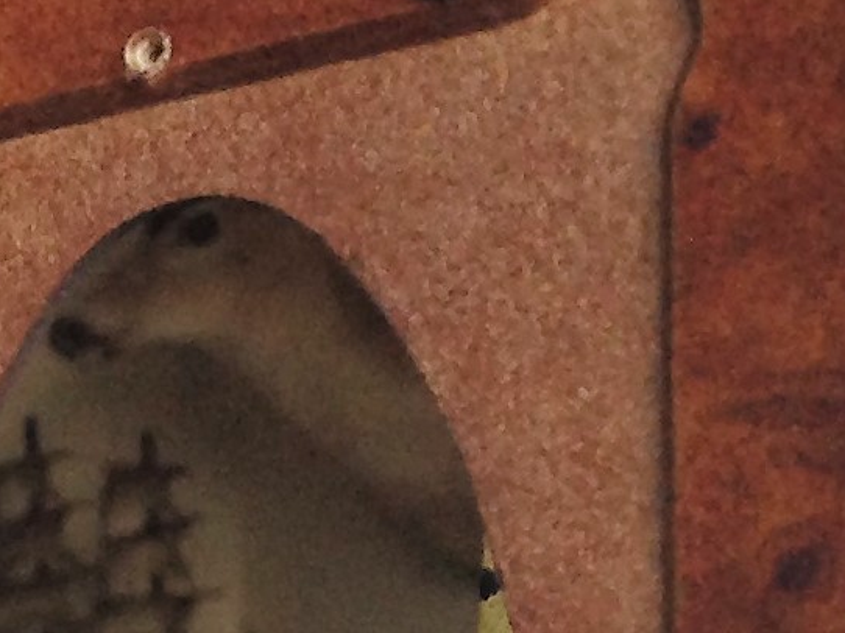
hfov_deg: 9.8
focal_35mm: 182
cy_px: 1285
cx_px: -1090
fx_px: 4441
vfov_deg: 7.8
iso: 64
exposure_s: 1/60
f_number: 2.4
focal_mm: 4.12
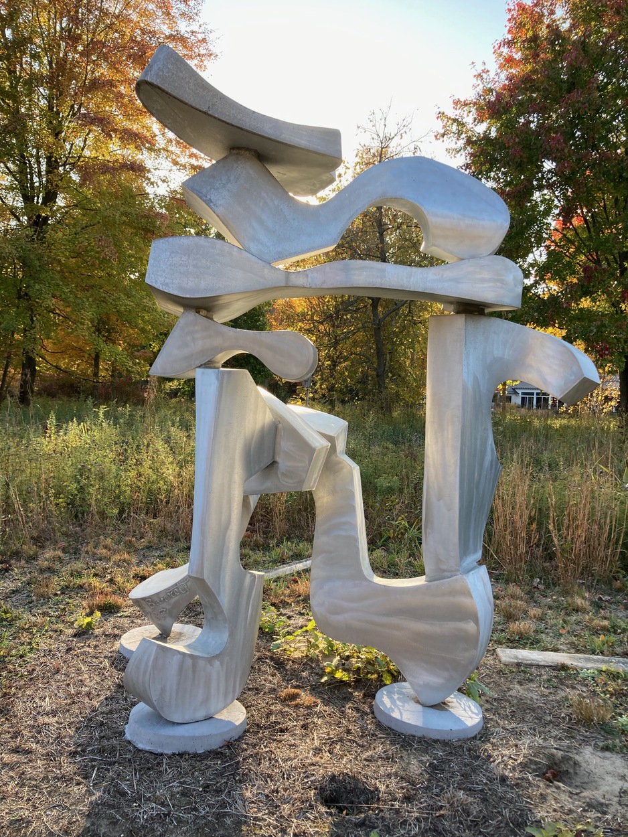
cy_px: 418
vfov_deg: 63.4
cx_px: 314
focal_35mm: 28
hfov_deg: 49.8
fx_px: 677
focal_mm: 3.99
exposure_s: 1/235
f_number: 1.8
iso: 20
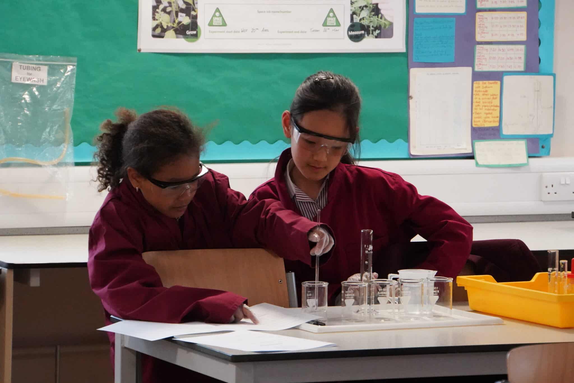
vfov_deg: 7.3
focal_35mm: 189
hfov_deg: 10.9
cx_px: 287
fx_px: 3014
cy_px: 192
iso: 10000
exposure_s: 1/200
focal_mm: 126
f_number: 6.3
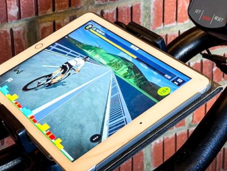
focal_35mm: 92
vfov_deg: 15.9
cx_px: 100
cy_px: 23
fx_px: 603
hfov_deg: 21.3
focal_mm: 6.86
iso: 160
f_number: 1.8
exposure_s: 1/35
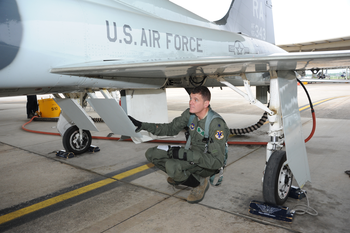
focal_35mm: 28
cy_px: 116
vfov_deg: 46.3
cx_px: 175
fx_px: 272
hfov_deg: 65.5
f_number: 6.3
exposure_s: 1/125
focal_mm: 28
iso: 1000
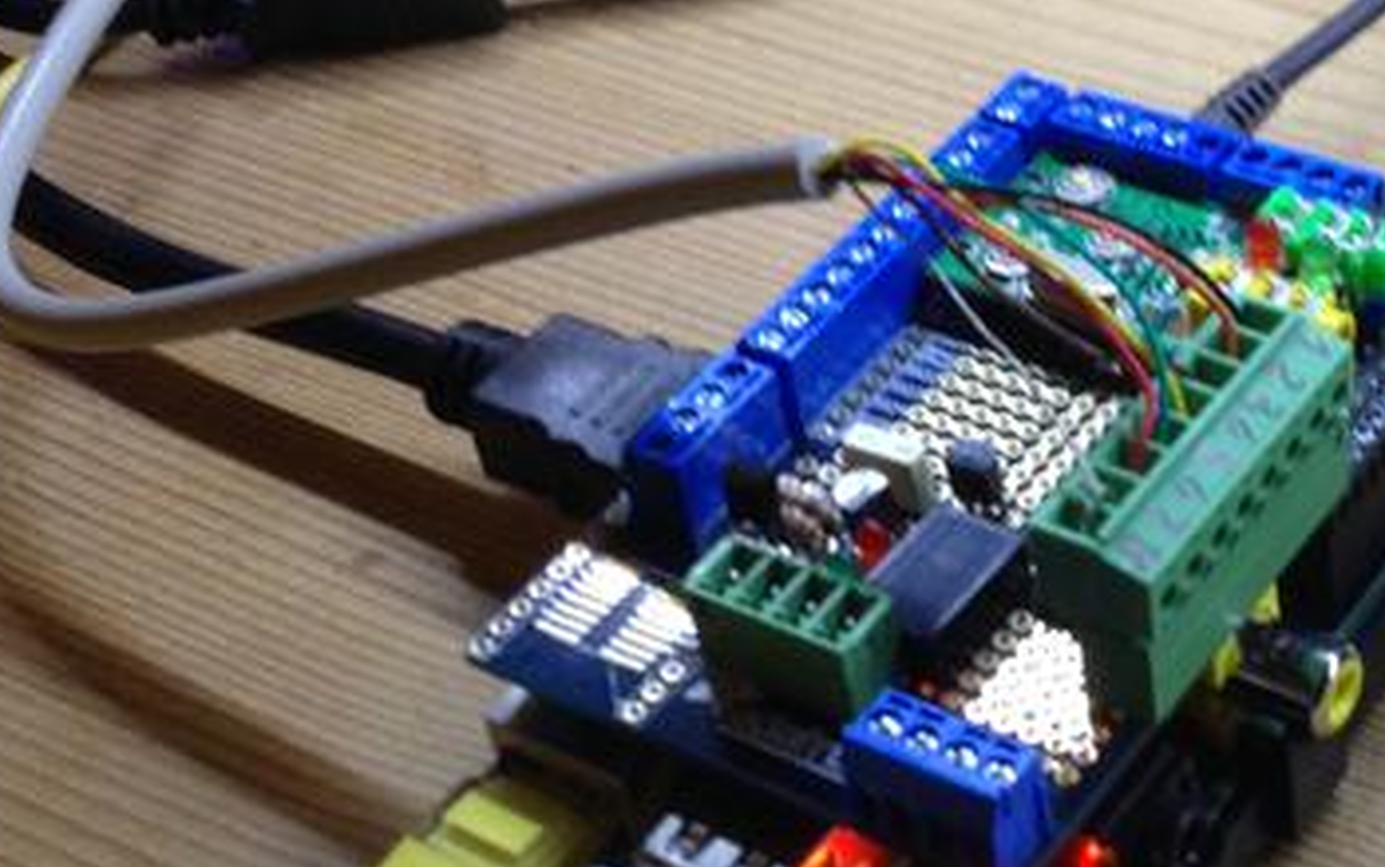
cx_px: 1128
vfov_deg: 16.3
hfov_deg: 25.3
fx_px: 3021
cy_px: 503
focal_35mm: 80
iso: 100
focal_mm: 4.12
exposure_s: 1/20
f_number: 2.4
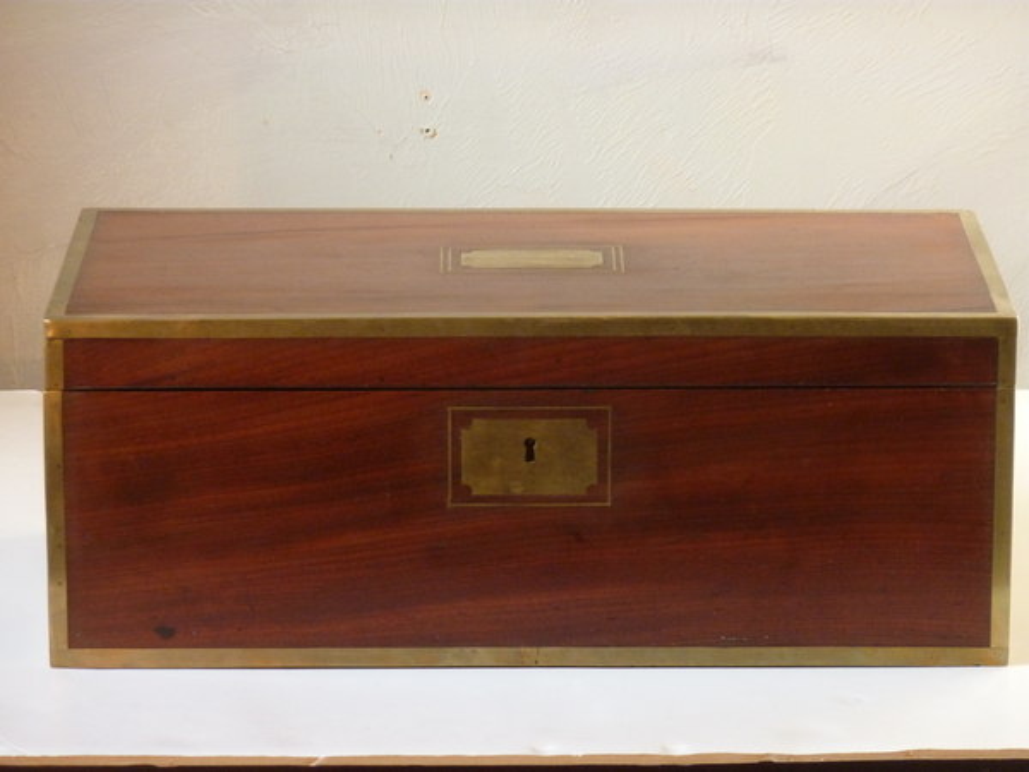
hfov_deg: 11.7
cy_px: 386
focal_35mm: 169
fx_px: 5024
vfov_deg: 8.8
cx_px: 514
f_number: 4.5
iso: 400
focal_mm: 27.8
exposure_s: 1/50
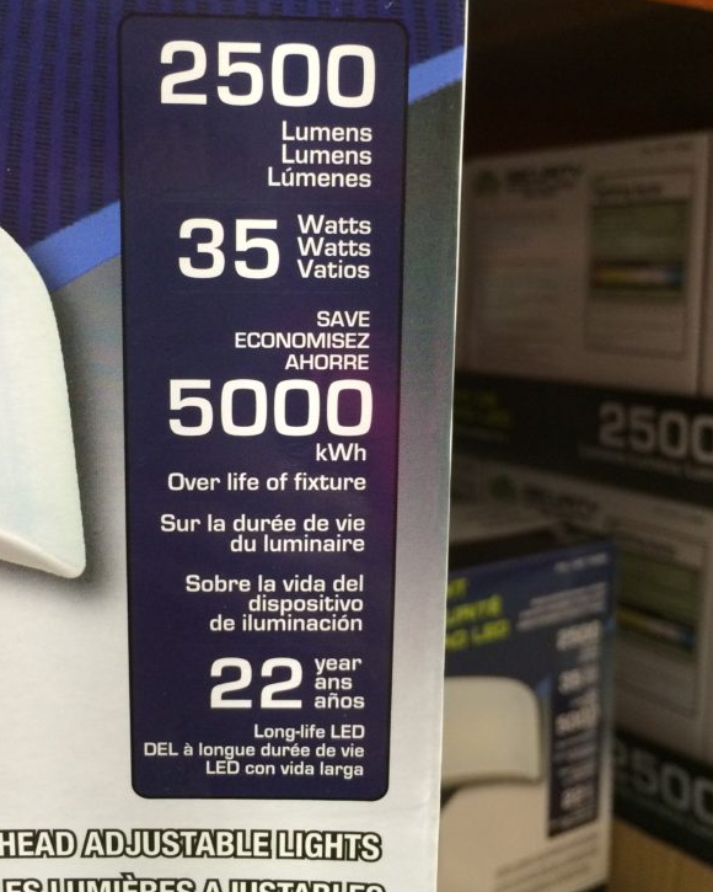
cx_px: 301
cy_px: 405
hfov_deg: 37.3
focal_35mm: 40
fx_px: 1055
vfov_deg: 45.7
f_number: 2.2
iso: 250
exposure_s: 1/33
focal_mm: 4.15
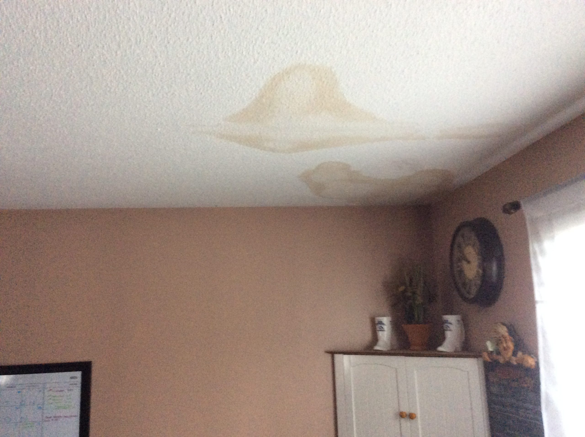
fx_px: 540
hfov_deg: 56.9
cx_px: 292
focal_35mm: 32
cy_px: 218
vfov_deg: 44.1
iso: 250
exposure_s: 1/24
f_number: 2.4
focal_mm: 3.3
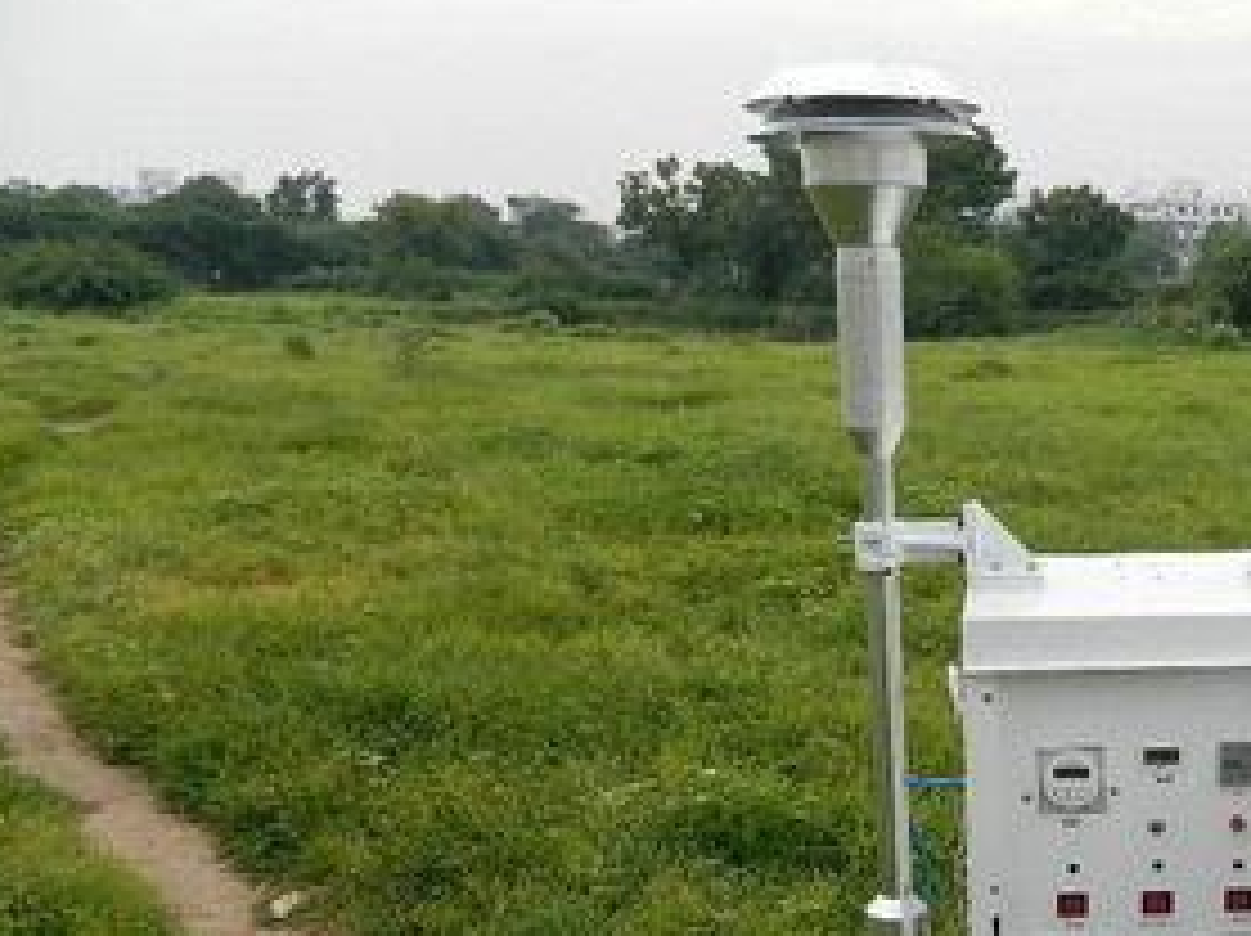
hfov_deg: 39.5
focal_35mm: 45
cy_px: 812
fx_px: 1625
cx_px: 1094
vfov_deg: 30.9
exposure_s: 1/250
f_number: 3.1
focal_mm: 4.5
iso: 80
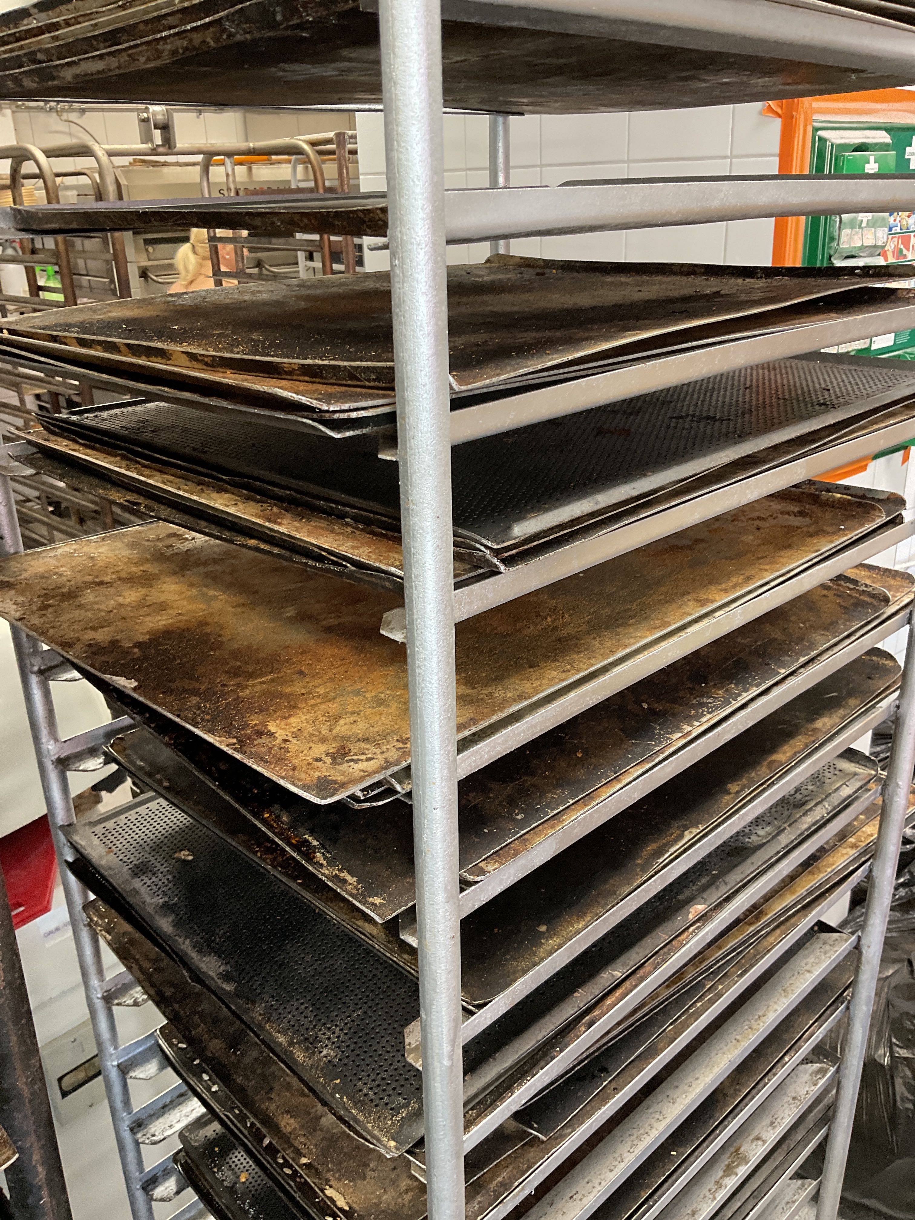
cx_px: 458
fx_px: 1022
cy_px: 610
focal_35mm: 29
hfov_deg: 48.2
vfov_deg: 61.7
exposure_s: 1/50
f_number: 1.8
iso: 100
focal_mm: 3
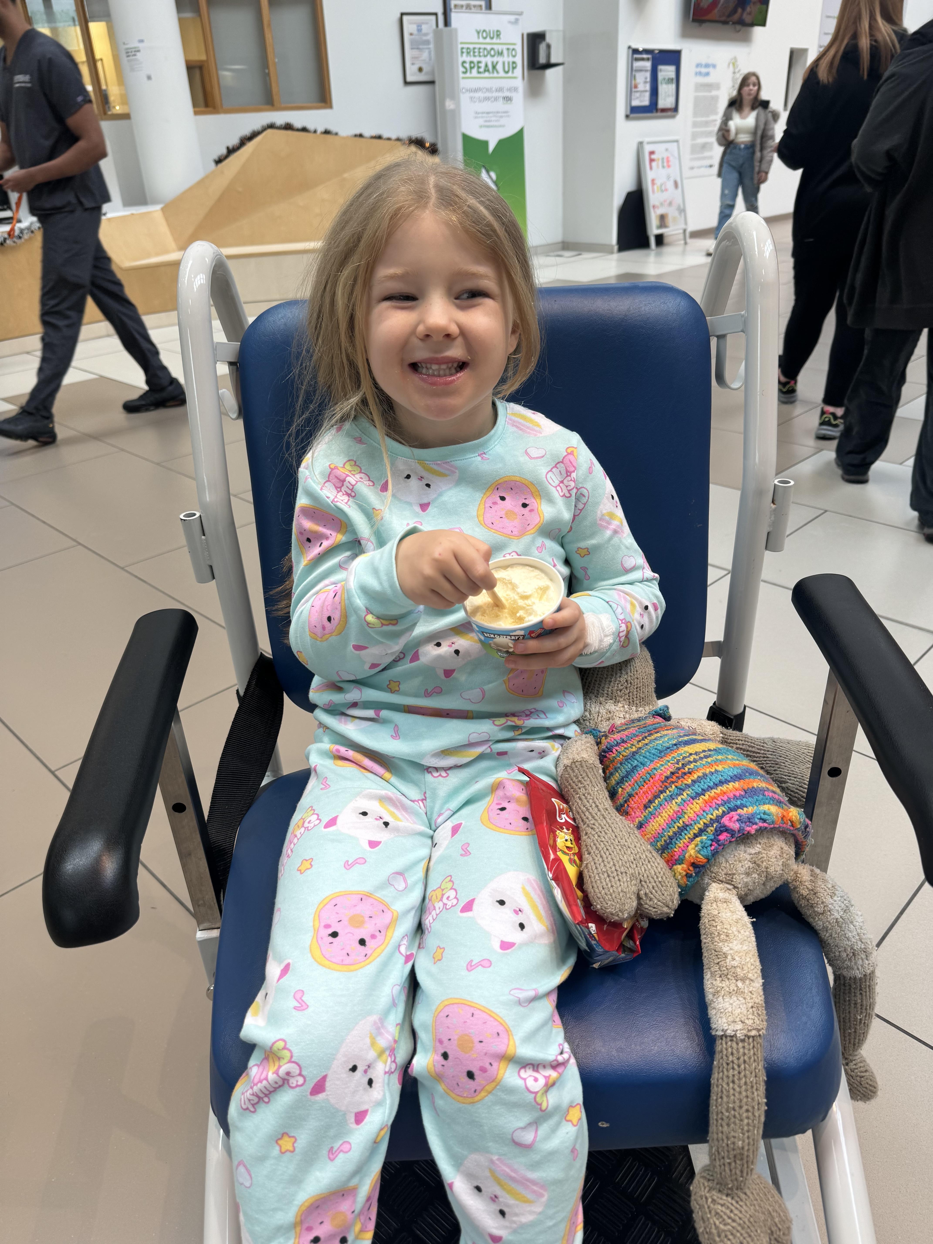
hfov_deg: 56.8
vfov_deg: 71.6
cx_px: 466
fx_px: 862
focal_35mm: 24
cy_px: 622
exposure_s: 1/100
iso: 80
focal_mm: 6.76
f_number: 1.78
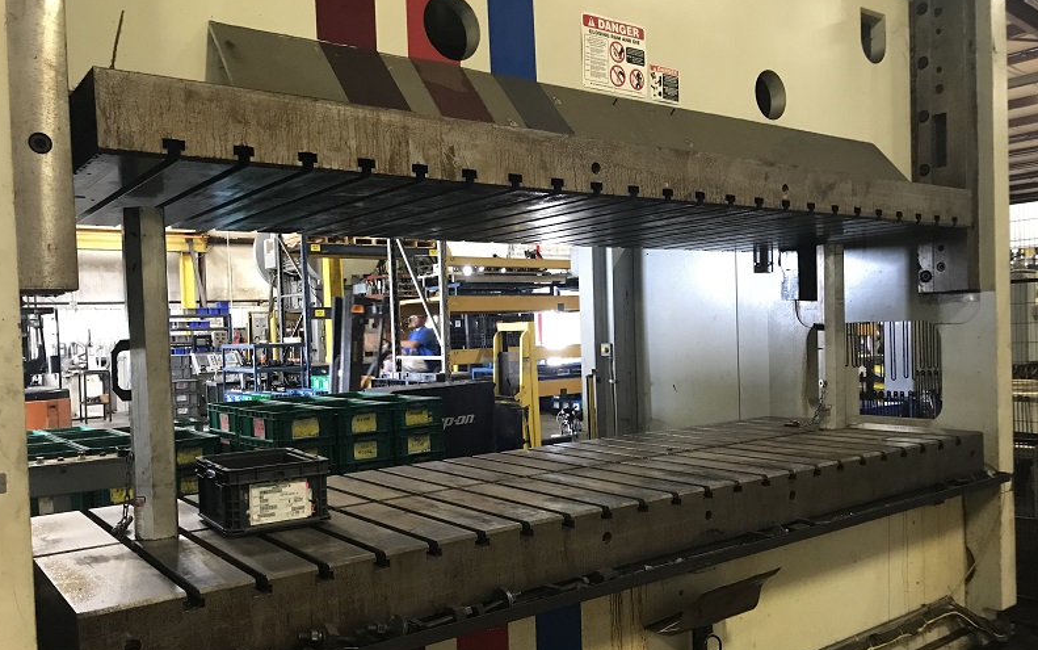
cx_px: 516
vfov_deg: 41.8
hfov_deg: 62.9
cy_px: 357
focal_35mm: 30
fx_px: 849
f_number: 1.8
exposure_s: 1/15
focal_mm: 3.99
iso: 100
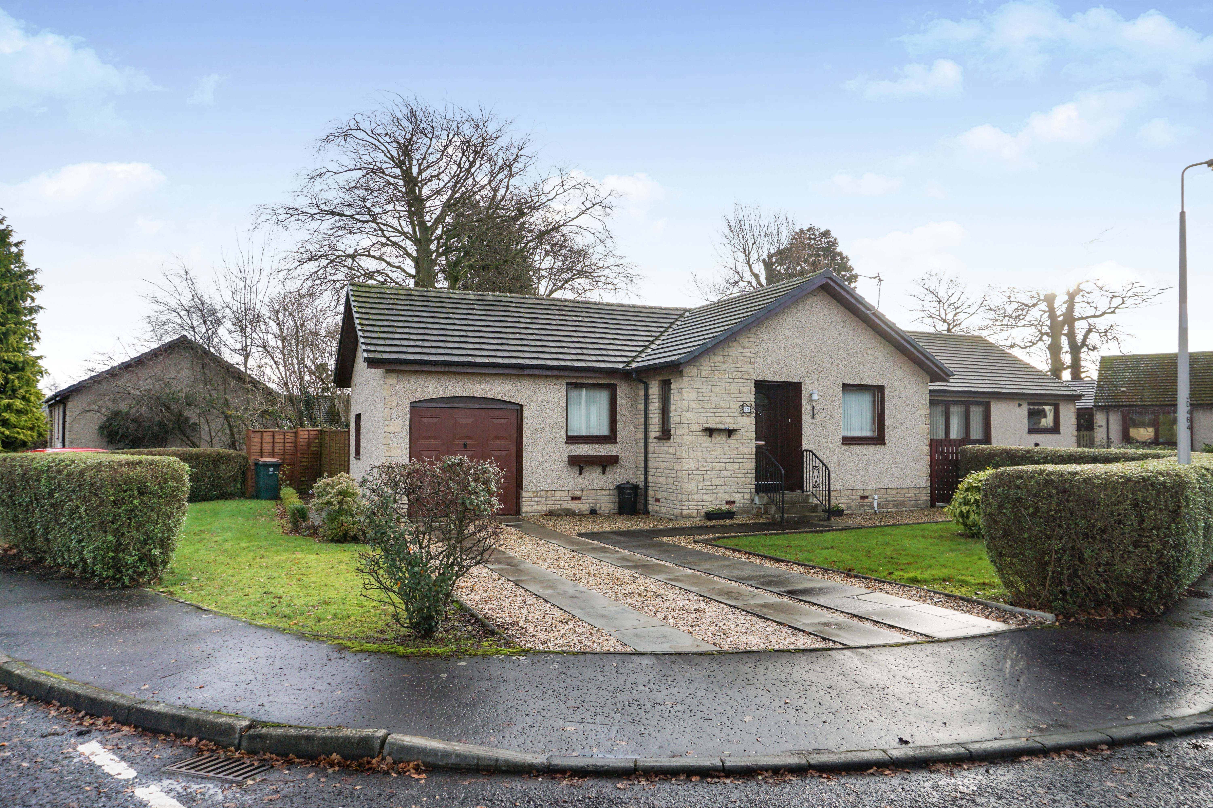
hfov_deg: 73.7
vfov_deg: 53.1
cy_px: 404
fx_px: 809
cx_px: 606
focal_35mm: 24
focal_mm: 16
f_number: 9
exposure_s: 1/160
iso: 100
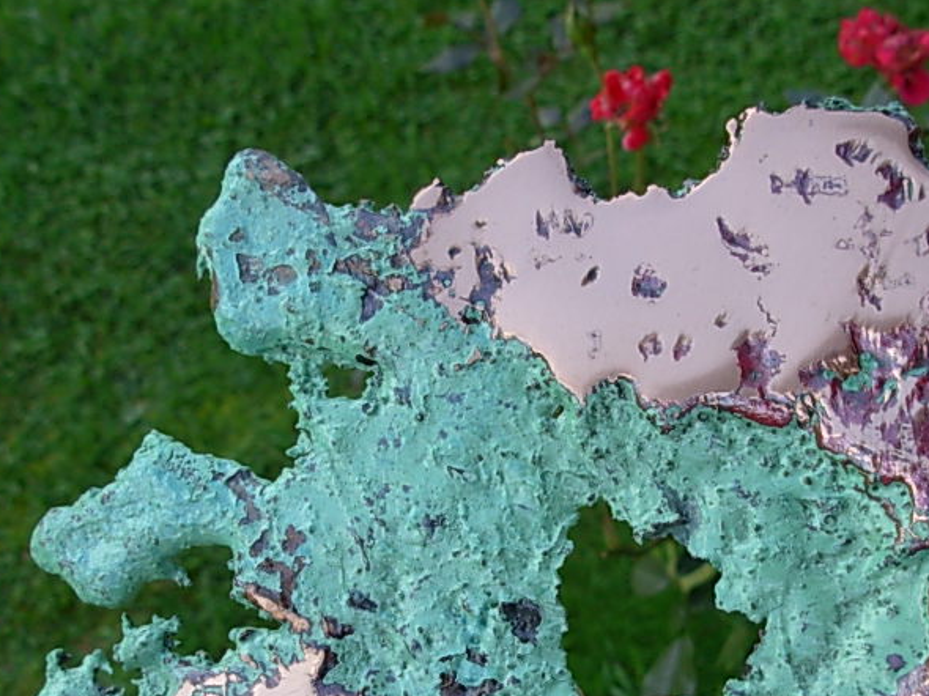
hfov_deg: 29.2
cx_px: 631
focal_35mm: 66
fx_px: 1771
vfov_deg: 21.8
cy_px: 598
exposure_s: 1/332
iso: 50
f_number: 2.9
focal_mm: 6.3
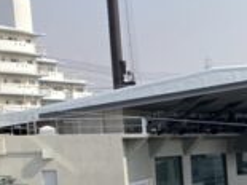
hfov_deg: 12.4
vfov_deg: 10.3
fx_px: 991
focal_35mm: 139
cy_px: 289
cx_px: 505
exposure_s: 1/1567
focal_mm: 3.99
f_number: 1.8
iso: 20
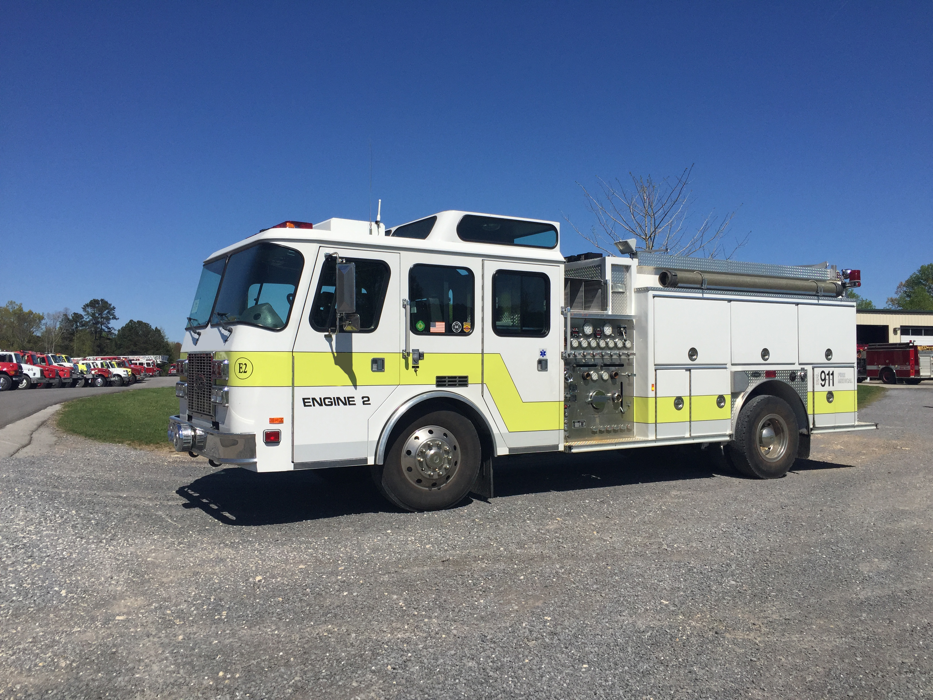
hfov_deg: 61.7
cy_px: 350
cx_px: 466
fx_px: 782
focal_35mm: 29
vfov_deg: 48.2
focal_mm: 4.15
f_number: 2.2
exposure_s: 1/4950
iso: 32
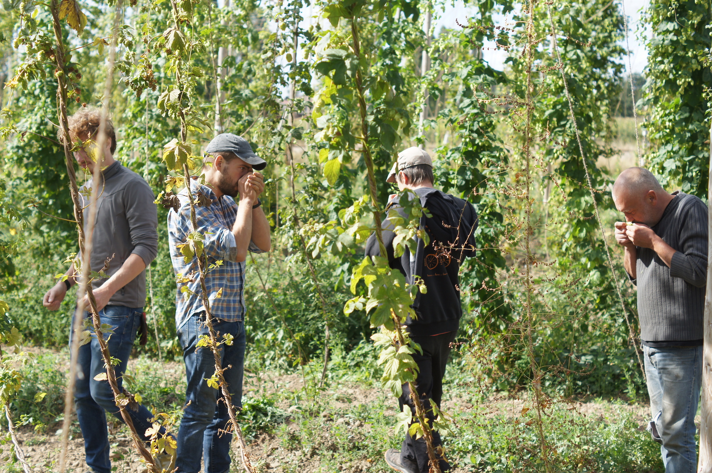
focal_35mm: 75
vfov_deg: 18.1
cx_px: 356
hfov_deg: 27.0
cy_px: 236
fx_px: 1482
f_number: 4.5
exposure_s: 1/320
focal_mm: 50
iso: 100
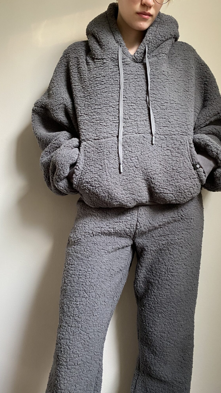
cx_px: 108
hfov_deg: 40.2
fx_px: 302
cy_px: 195
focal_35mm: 29
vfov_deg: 66.1
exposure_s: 1/60
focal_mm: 4.25
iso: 160
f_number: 1.8
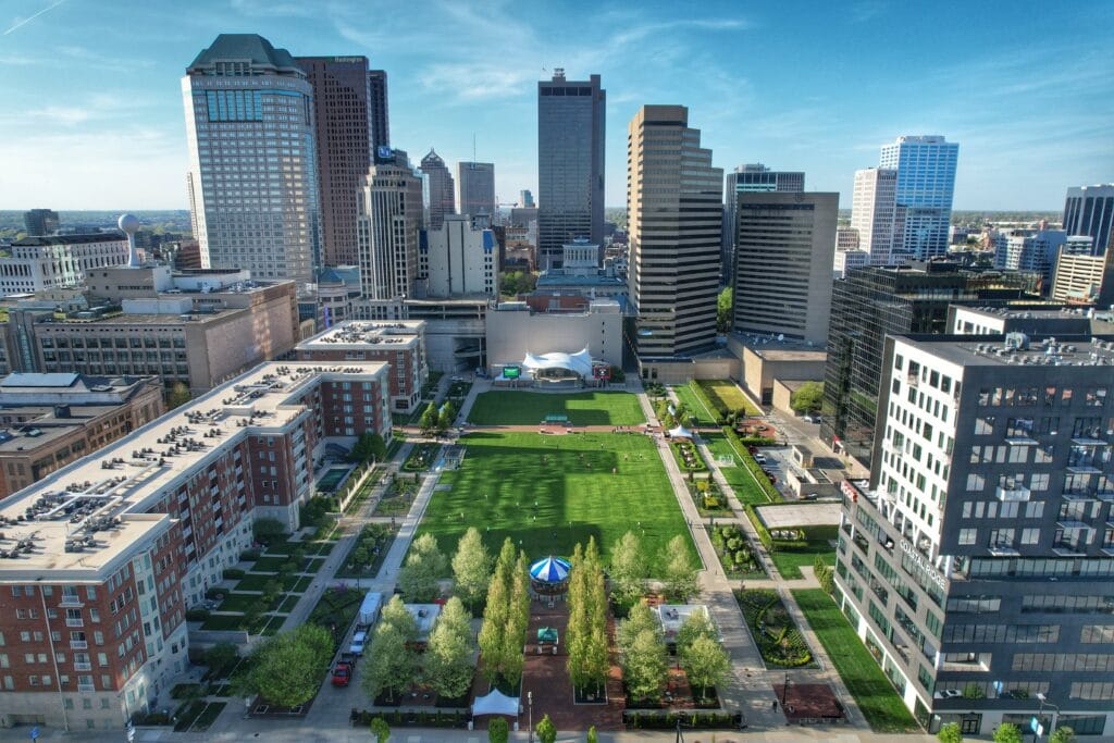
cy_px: 372
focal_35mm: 22
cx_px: 557
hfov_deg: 78.6
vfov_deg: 57.2
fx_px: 681
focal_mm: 8.38
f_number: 2.8
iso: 100
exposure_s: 1/1000
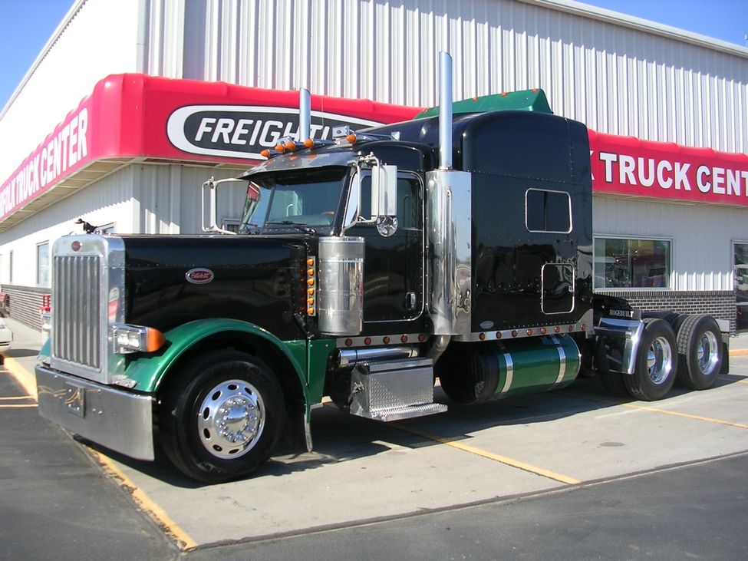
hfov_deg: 49.0
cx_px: 374
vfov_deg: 37.7
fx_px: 821
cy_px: 280
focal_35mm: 38
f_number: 2.8
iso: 50
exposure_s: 1/698
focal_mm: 5.8
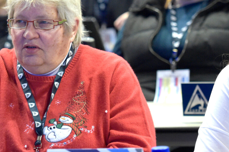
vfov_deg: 4.1
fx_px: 2105
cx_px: 39
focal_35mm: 331
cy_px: 34
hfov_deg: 6.2
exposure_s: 1/100
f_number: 2.8
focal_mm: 122
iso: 3200
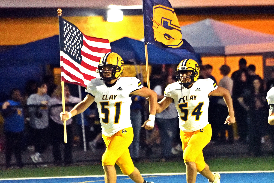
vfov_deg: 2.6
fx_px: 3996
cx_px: 137
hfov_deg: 3.9
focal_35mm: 525
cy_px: 92
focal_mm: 350
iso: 16000
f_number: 5.6
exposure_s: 1/800
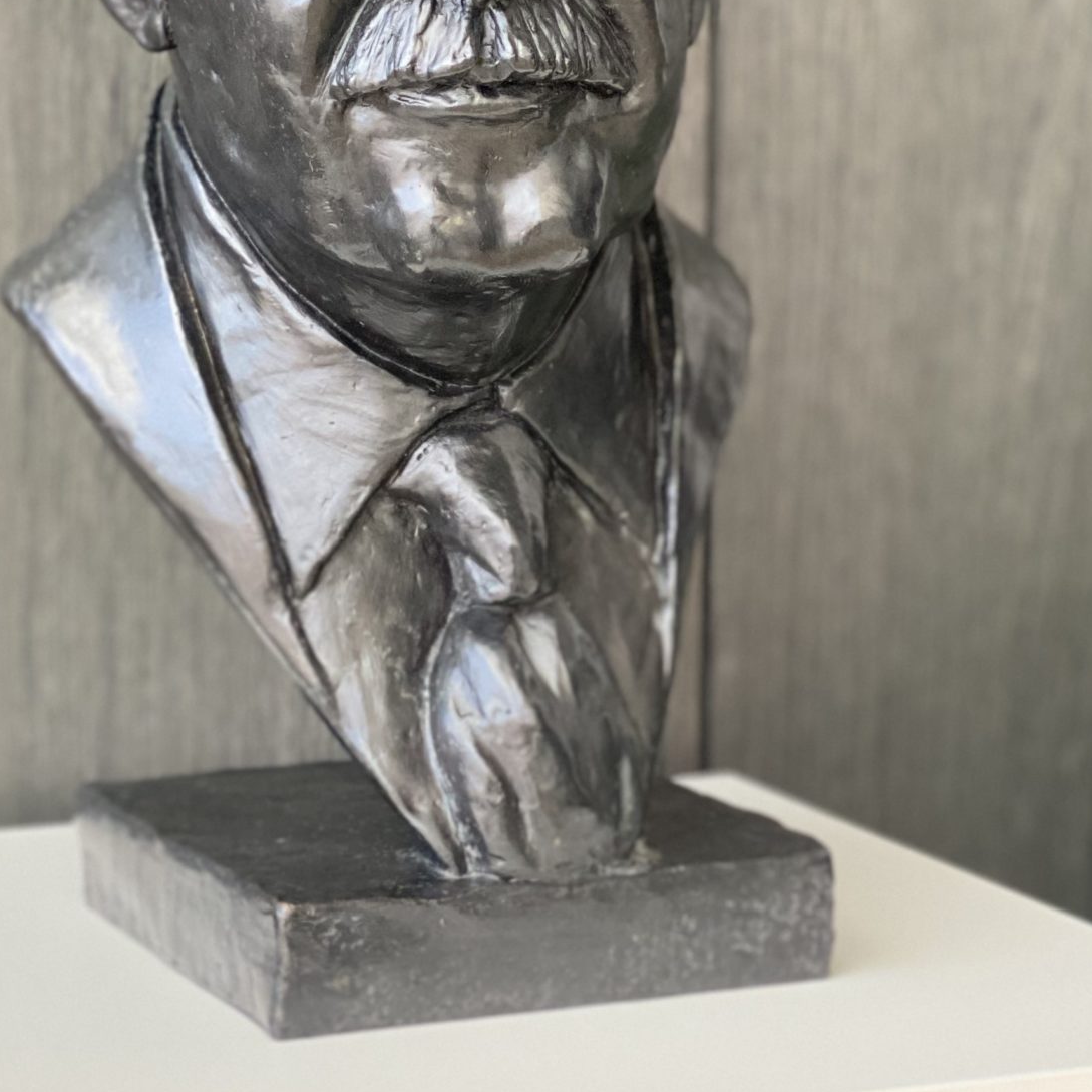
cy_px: 550
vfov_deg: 16.1
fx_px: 3855
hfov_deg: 16.1
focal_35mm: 108
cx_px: 654
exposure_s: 1/86
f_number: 2
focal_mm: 6
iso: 250
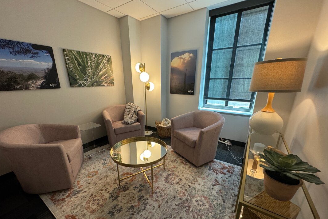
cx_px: 160
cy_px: 124
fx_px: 137
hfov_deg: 100.4
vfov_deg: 77.0
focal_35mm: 15
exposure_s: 1/60
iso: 200
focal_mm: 2.22
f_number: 2.2
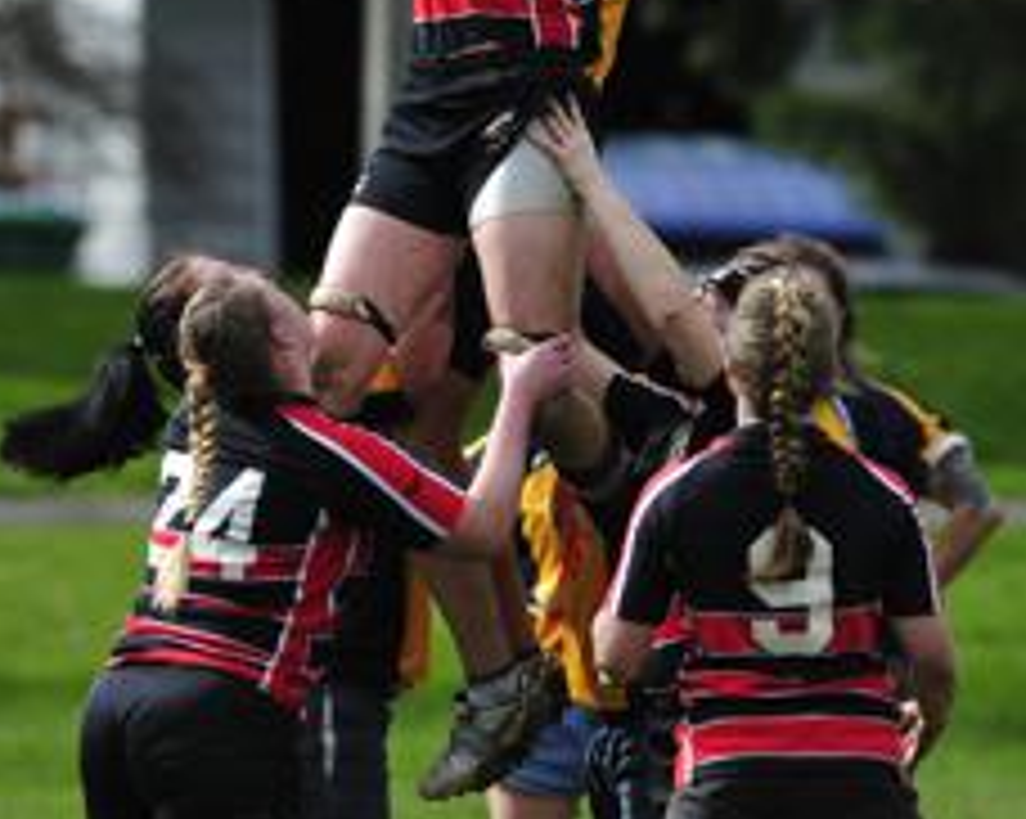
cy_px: 322
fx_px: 30886
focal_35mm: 1018
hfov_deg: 1.9
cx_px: 428
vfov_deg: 1.5
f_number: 4
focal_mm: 300
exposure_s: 1/800
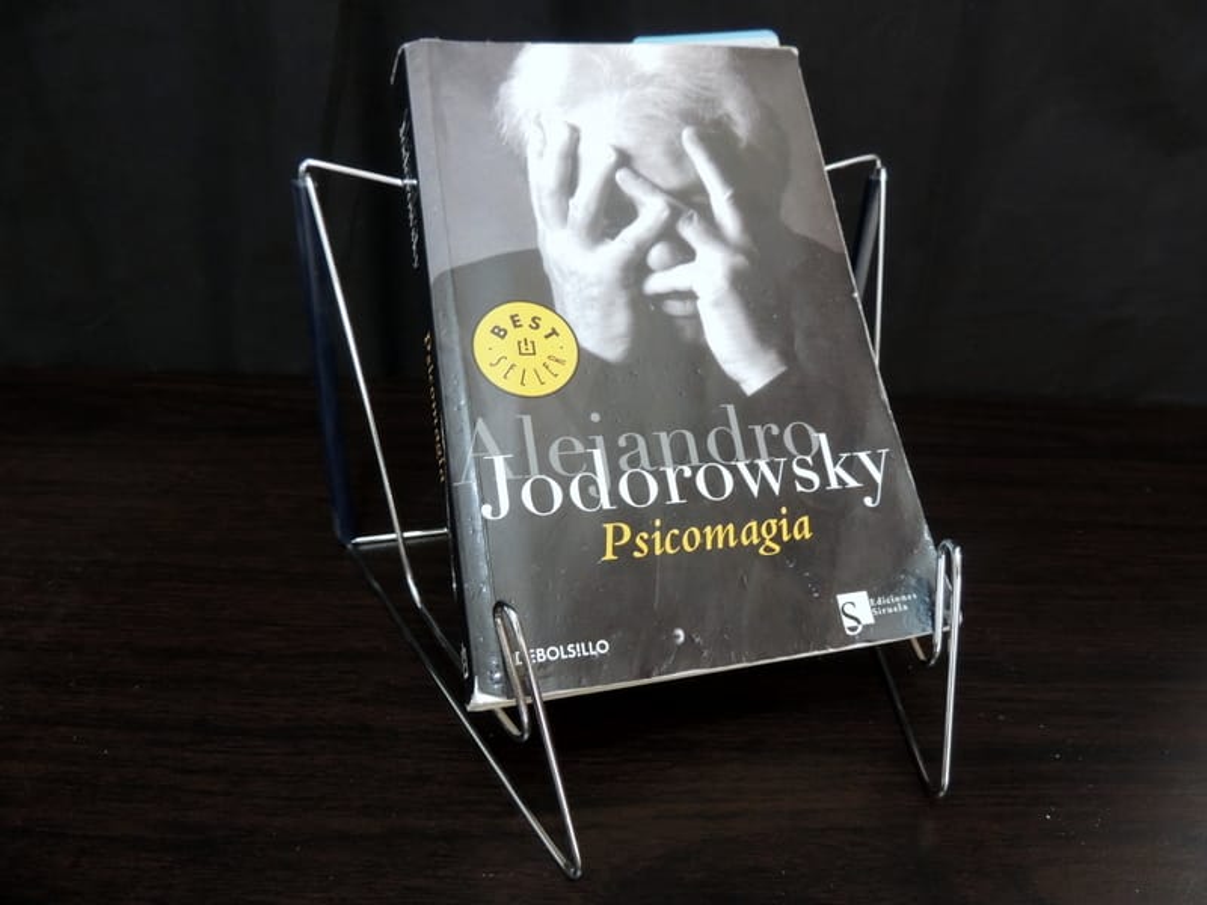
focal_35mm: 24
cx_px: 604
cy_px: 452
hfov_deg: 71.6
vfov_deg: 56.8
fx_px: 837
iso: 560
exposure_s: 1/8
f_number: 3
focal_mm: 4.3
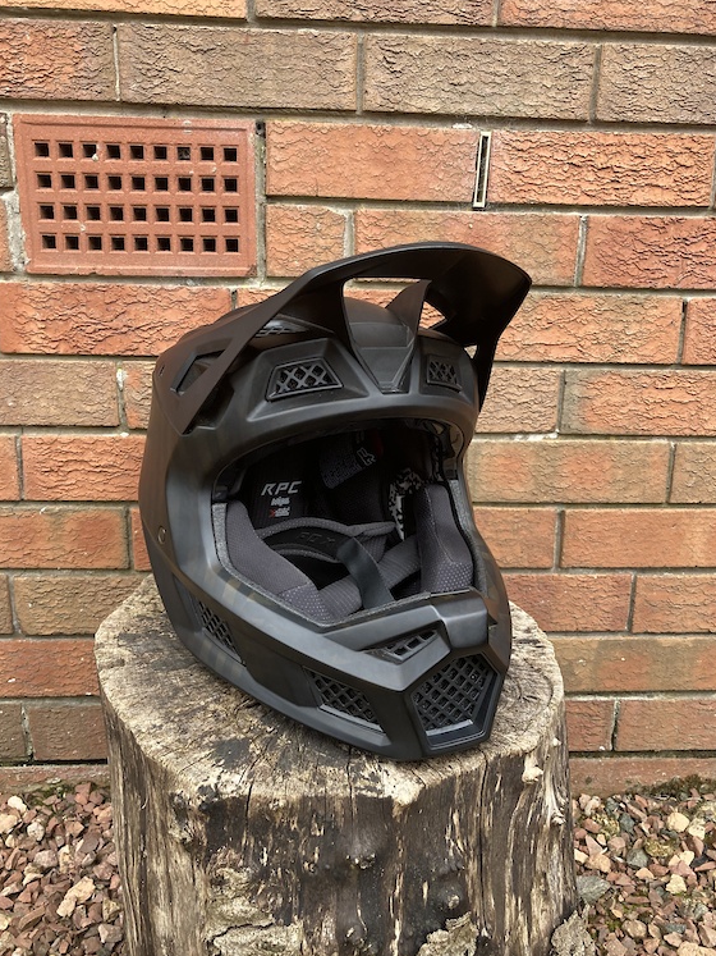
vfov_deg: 59.9
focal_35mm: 30
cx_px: 352
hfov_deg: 46.8
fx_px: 828
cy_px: 500
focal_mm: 3.99
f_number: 1.8
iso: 80
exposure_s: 1/121
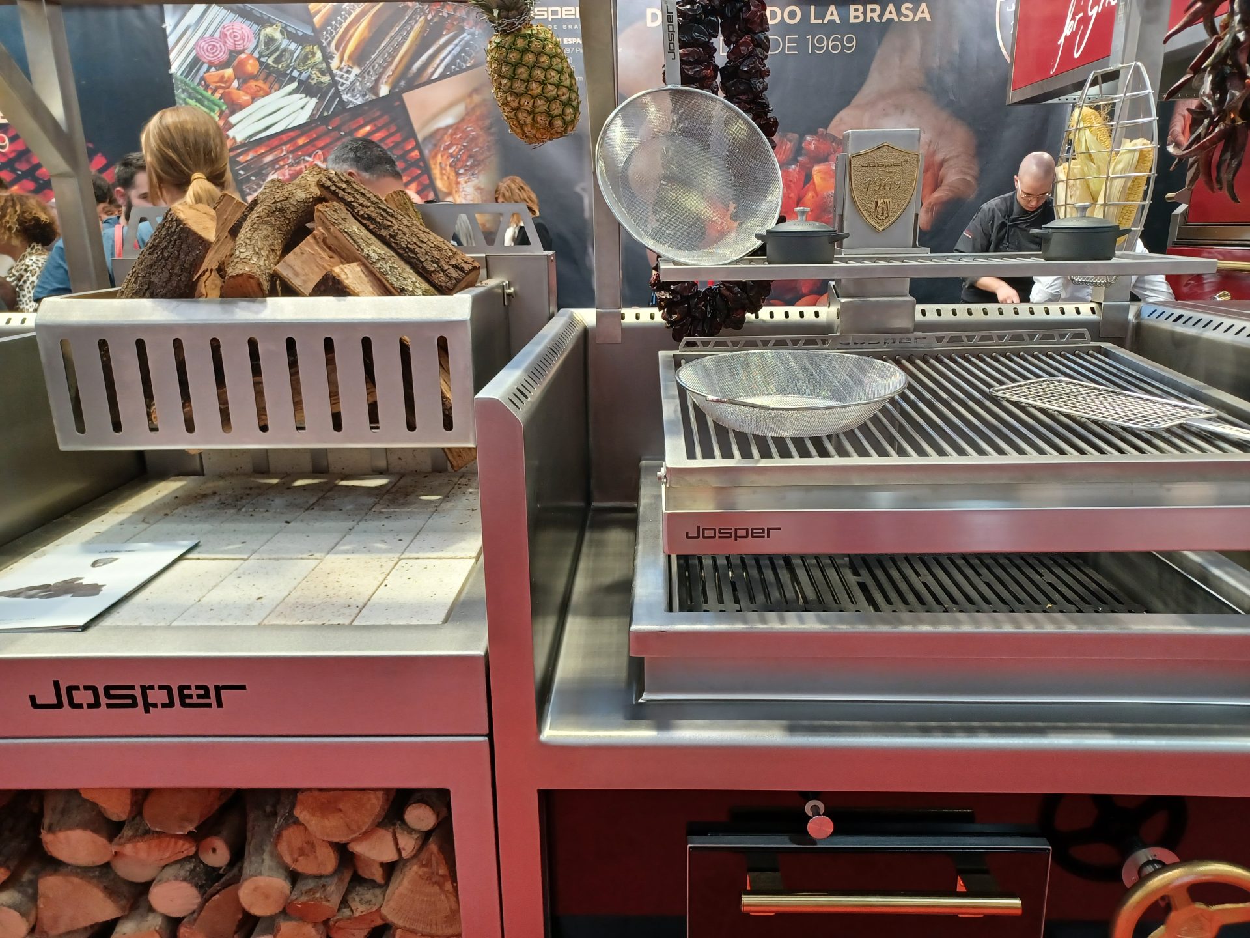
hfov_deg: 69.4
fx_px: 903
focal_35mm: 25
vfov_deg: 54.9
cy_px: 469
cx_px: 625
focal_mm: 4.6
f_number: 1.8
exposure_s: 1/50
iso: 200
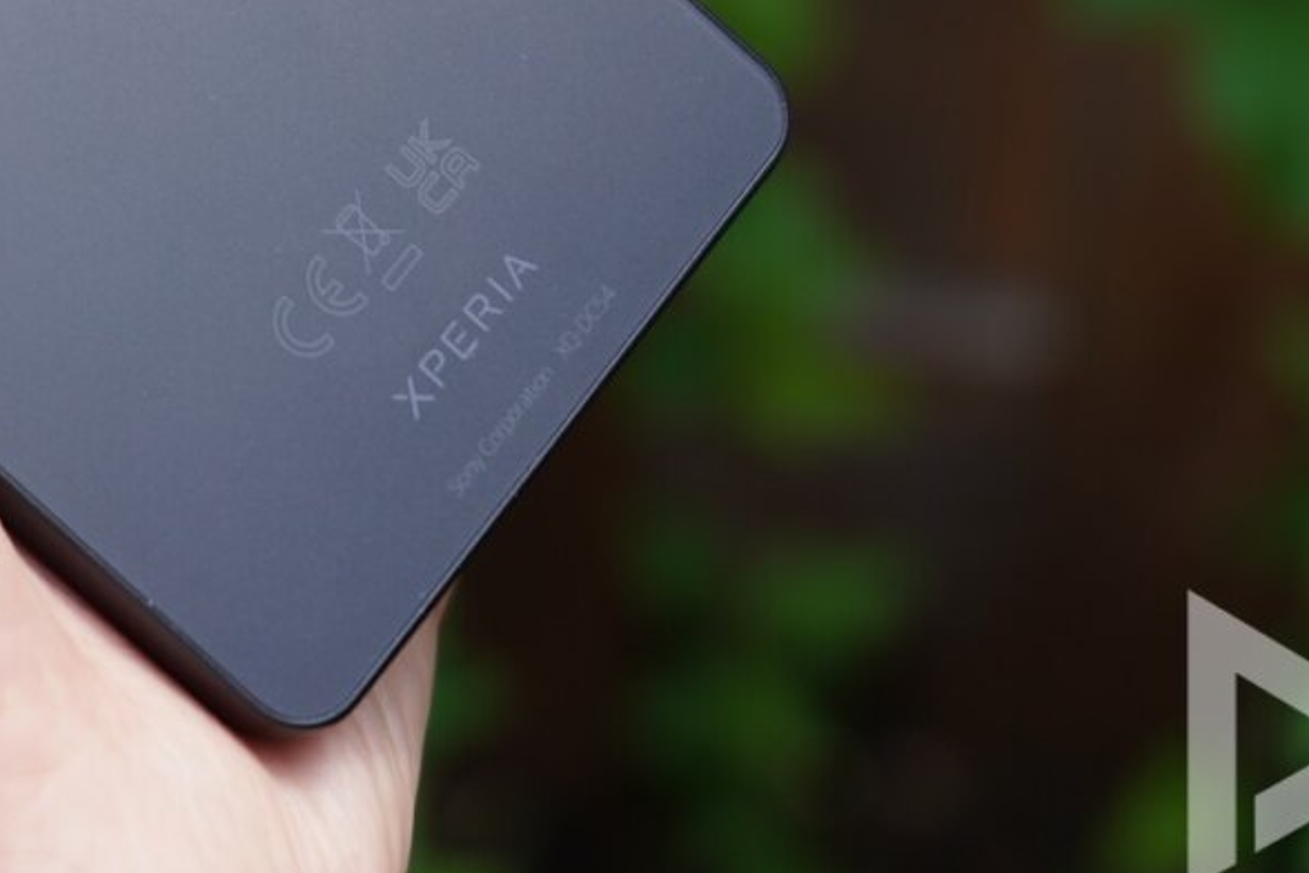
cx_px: -234
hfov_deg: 15.5
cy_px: -220
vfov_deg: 10.5
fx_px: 4654
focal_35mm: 128
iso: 100
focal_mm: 49
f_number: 5
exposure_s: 1/100
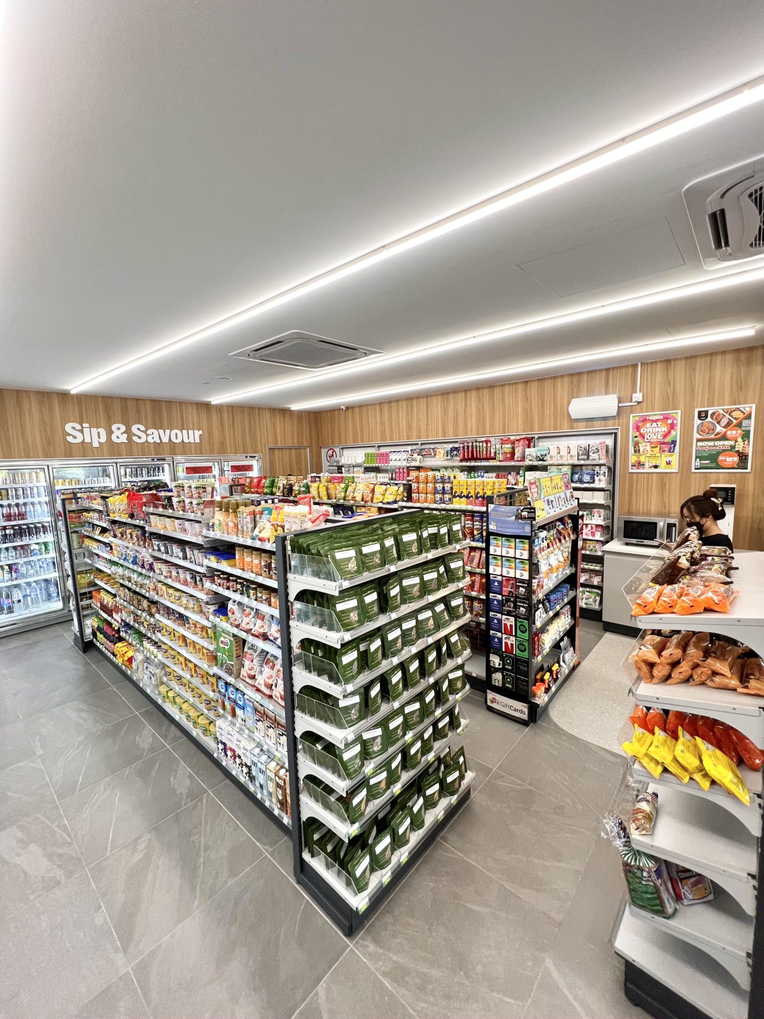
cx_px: 382
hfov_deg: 89.9
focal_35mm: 13
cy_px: 510
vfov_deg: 106.2
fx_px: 383
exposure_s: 1/100
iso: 80
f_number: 1.8
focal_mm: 1.57
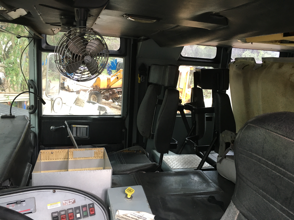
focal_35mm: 29
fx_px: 246
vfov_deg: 48.2
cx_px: 147
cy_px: 110
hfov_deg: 61.7
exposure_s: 1/30
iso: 40
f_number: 2.2
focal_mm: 4.15
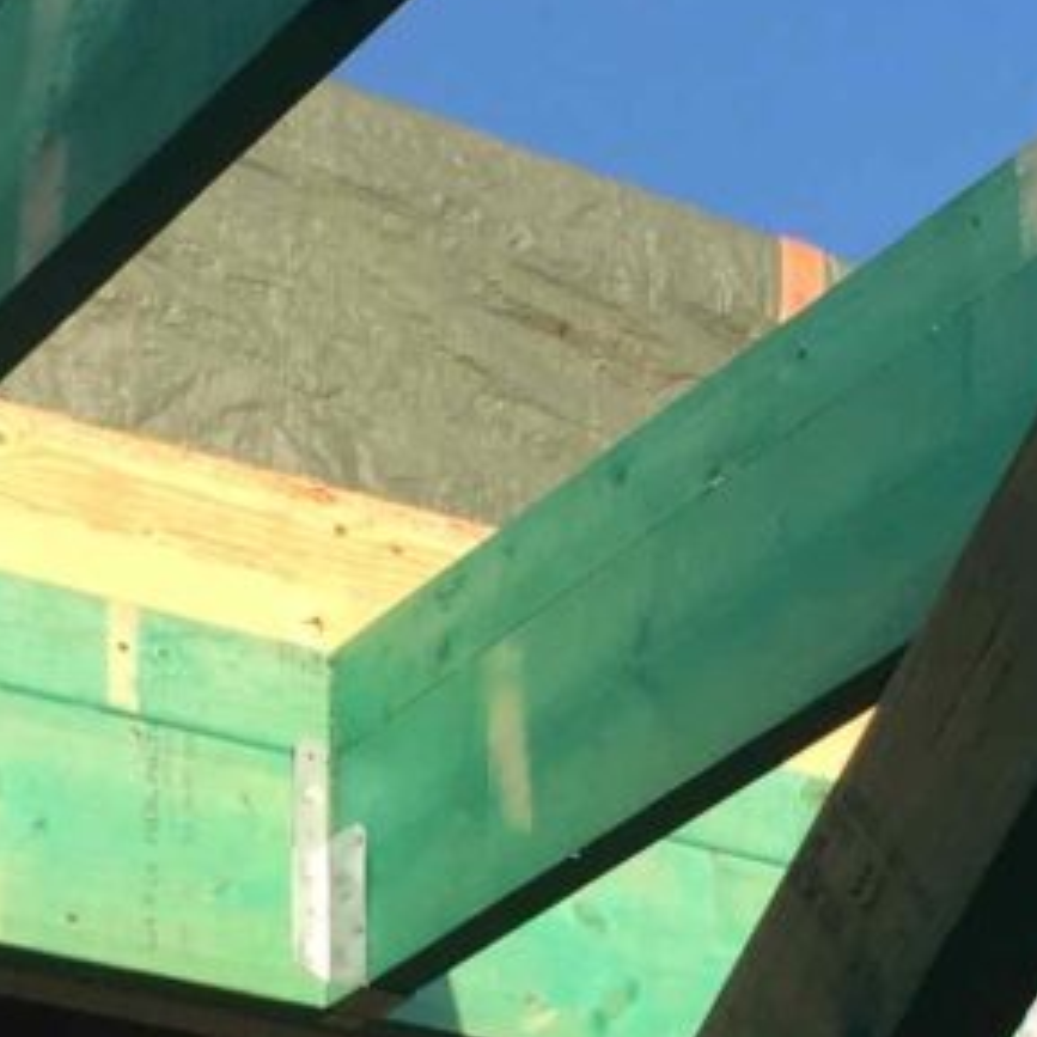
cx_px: 445
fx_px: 4609
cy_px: 818
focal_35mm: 136
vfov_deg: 12.8
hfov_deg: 12.8
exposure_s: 1/1068
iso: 32
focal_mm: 4.15
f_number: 2.2
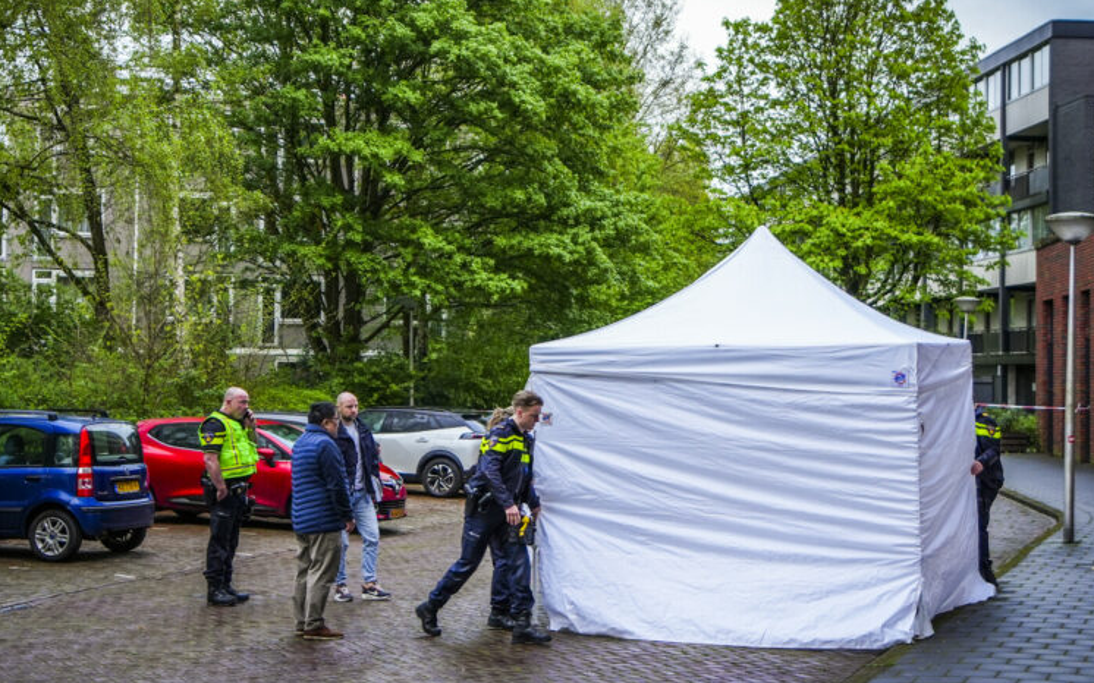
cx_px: 419
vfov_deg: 26.3
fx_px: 1461
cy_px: 332
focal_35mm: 49
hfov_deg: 40.8
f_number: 2.8
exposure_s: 1/160
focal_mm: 35
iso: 400
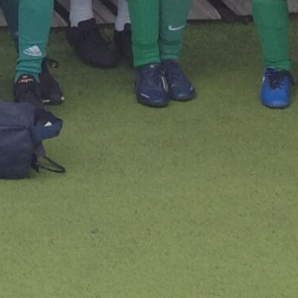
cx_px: -106
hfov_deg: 8.1
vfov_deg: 8.0
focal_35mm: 214
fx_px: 2084
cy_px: -139
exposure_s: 1/134
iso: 50
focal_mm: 4.28
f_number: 2.4
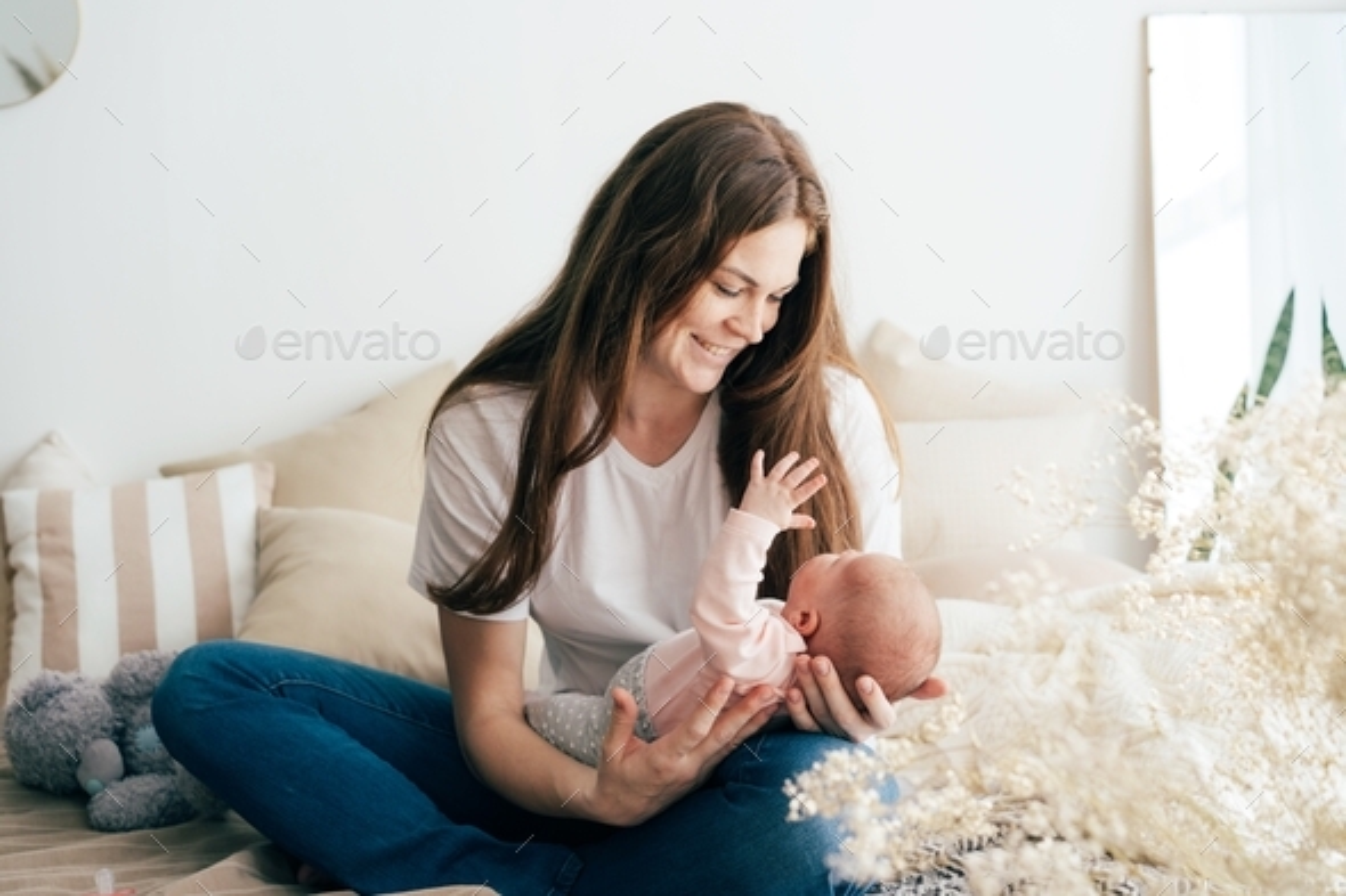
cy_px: 448
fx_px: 2056
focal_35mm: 55
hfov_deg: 36.3
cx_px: 673
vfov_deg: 24.6
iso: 200
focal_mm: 55
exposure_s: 1/800
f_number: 4
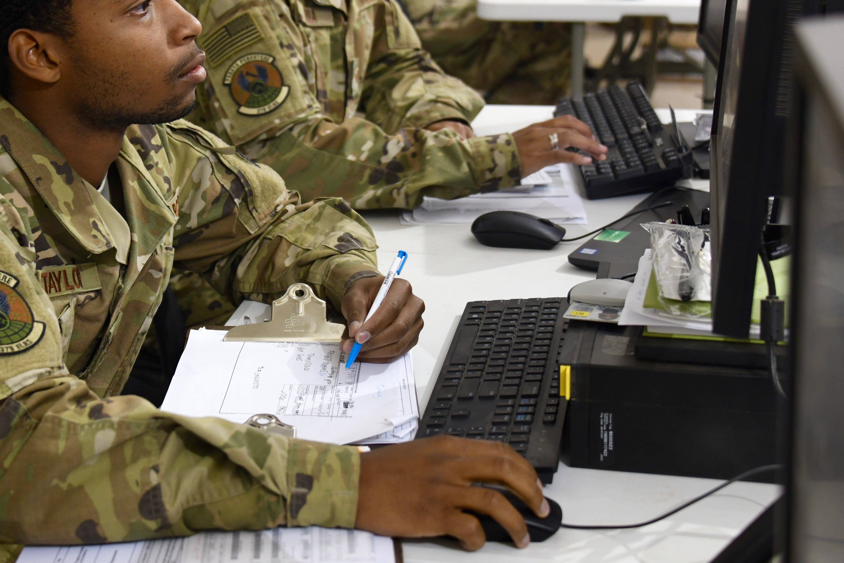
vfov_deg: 17.7
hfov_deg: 26.2
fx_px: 1805
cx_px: 311
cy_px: 207
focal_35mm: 77
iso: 1000
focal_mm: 48
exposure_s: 1/80
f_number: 4.2
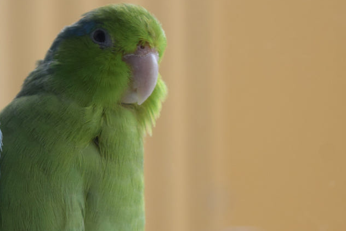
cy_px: 161
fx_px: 1886
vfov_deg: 7.0
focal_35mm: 196
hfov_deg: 10.4
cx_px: 7
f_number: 7.1
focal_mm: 55
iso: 400
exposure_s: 1/200
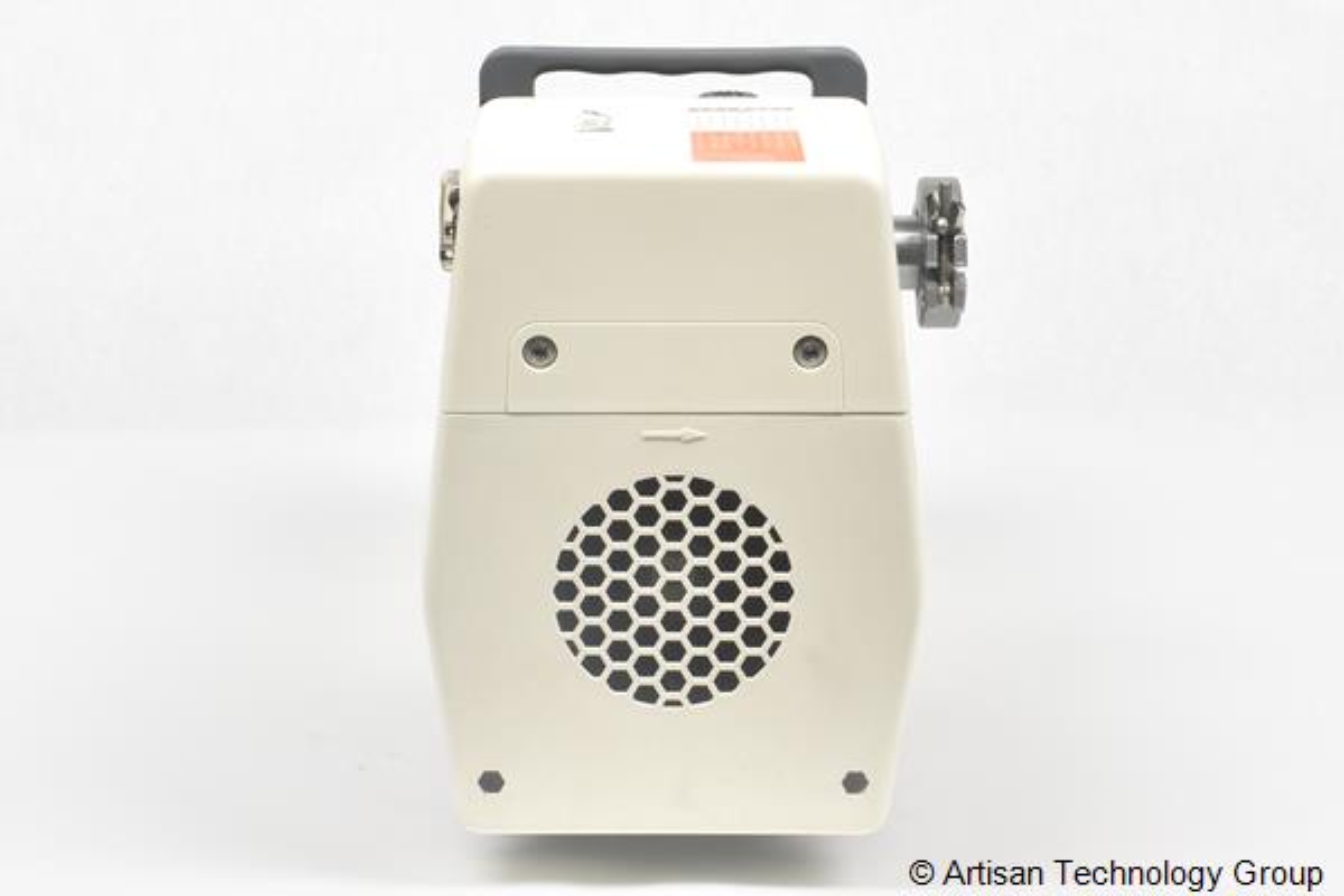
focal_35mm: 46
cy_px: 448
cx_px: 672
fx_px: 1736
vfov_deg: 28.9
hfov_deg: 42.3
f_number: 16
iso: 200
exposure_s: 1/160
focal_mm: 31
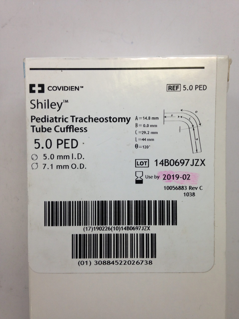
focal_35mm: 33
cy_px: 160
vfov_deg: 55.4
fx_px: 304
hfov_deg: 42.9
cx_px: 120
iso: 50
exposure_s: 1/60
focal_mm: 4.12
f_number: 2.4
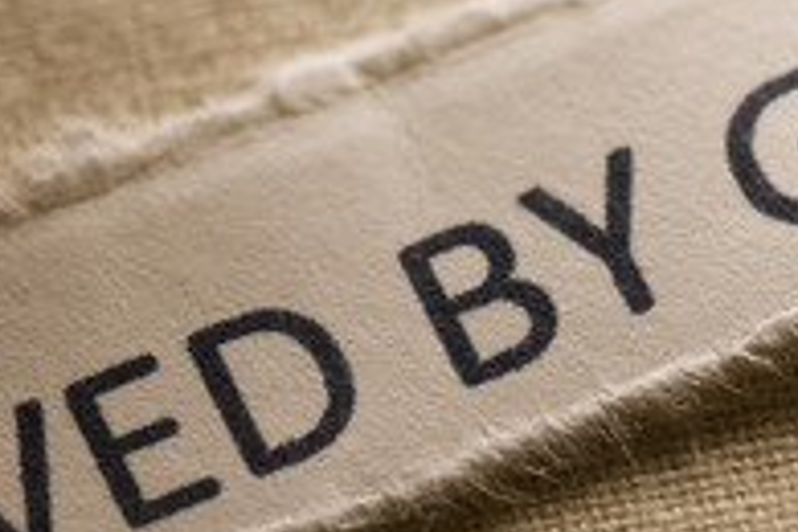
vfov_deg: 2.2
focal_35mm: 632
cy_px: 241
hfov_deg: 3.3
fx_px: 14008
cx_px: 499
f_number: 4
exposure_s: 1/30
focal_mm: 150
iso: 100
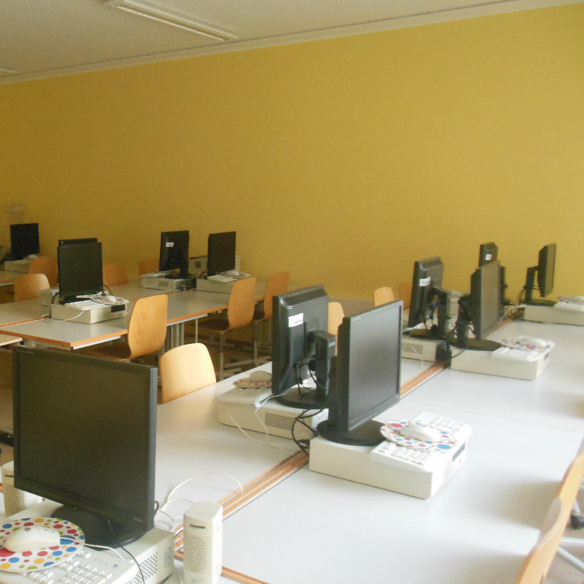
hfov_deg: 45.7
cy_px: 317
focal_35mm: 35
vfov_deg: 47.2
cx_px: 150
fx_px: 668
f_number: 3.2
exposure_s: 1/25
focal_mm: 4.5
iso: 800
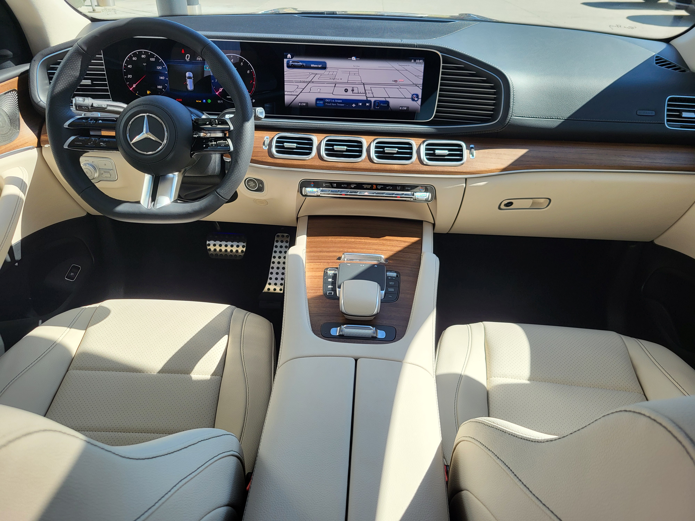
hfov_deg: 67.3
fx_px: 522
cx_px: 348
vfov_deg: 53.1
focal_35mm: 26
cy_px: 260
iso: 40
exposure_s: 1/657
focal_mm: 5.4
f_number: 1.8
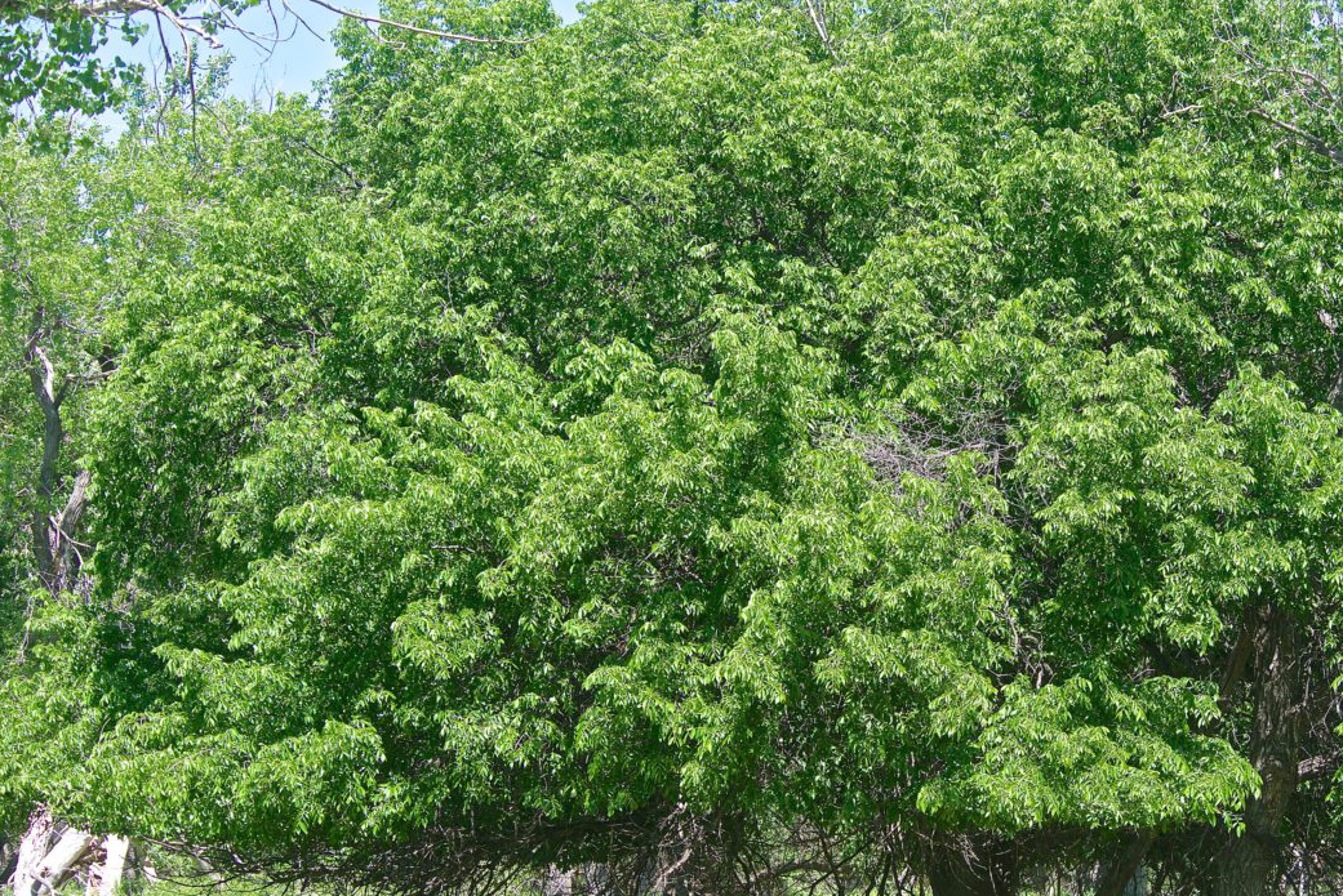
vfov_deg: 12.0
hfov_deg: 17.9
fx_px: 4254
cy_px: 480
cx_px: 952
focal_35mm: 114
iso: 1000
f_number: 8
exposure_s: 1/800
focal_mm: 80
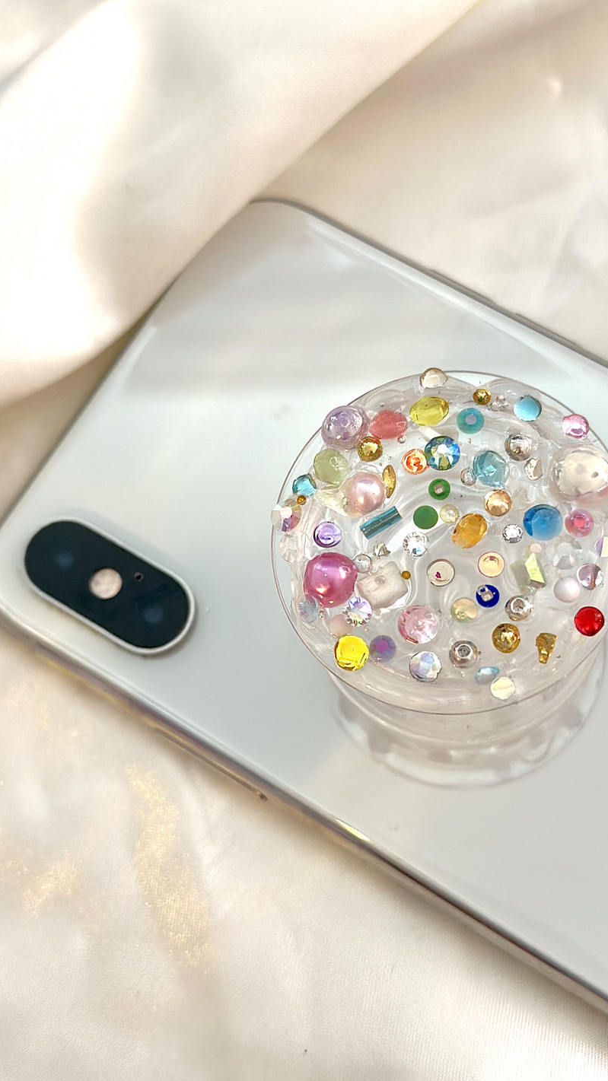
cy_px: 536
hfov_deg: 22.6
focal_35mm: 53
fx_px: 1519
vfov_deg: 39.2
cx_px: 361
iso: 100
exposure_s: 1/60
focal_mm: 6.86
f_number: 1.78
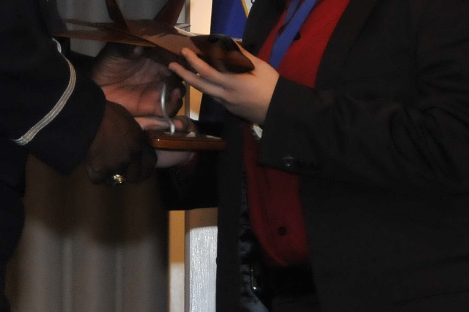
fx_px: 4789
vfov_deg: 3.7
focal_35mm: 368
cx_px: 260
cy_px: -68
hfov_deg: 5.6
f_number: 5
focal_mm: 80
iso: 1250
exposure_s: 1/60
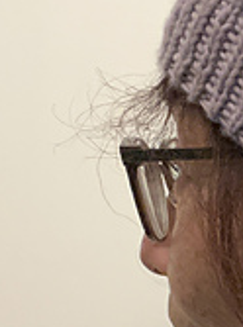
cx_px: 324
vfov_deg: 21.3
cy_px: 298
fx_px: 848
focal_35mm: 90
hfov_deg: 15.5
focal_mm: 2.71
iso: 500
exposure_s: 1/25
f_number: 2.2
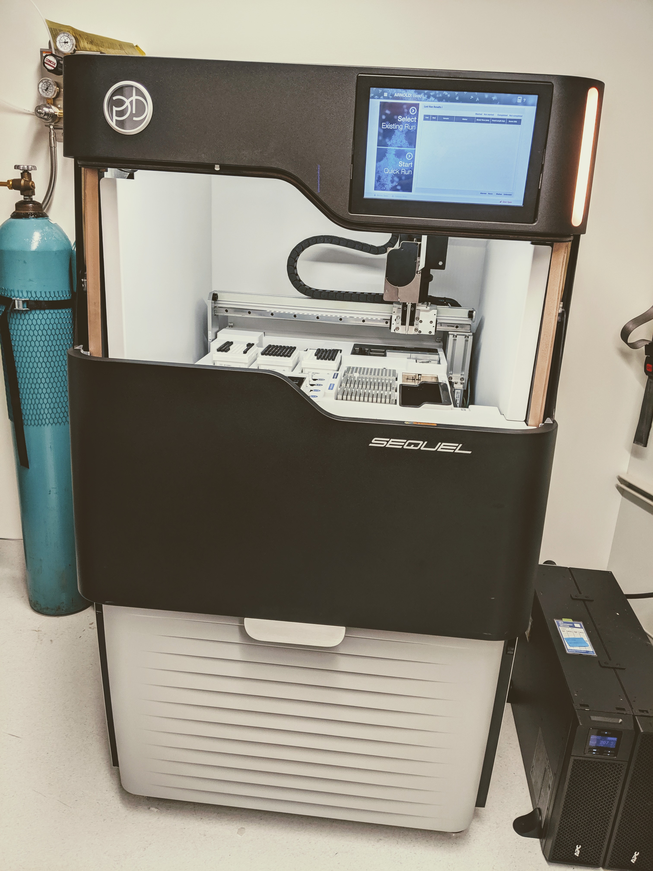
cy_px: 436
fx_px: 679
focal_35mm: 27
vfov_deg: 65.3
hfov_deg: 51.4
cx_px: 326
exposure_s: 1/59.9
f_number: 1.8
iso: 56
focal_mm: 4.44
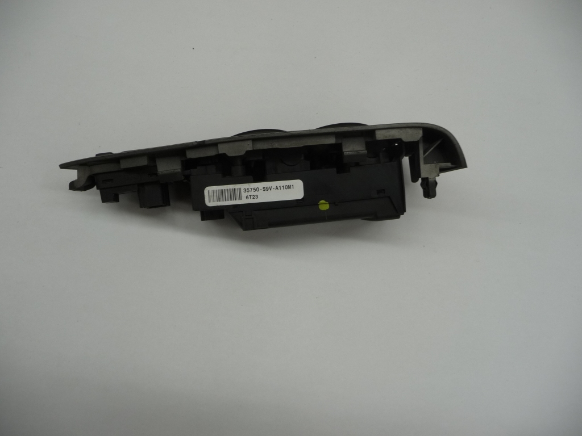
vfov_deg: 49.7
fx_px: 471
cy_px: 218
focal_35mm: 28
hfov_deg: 63.4
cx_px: 291
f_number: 3.3
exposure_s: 1/40
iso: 100
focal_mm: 4.7
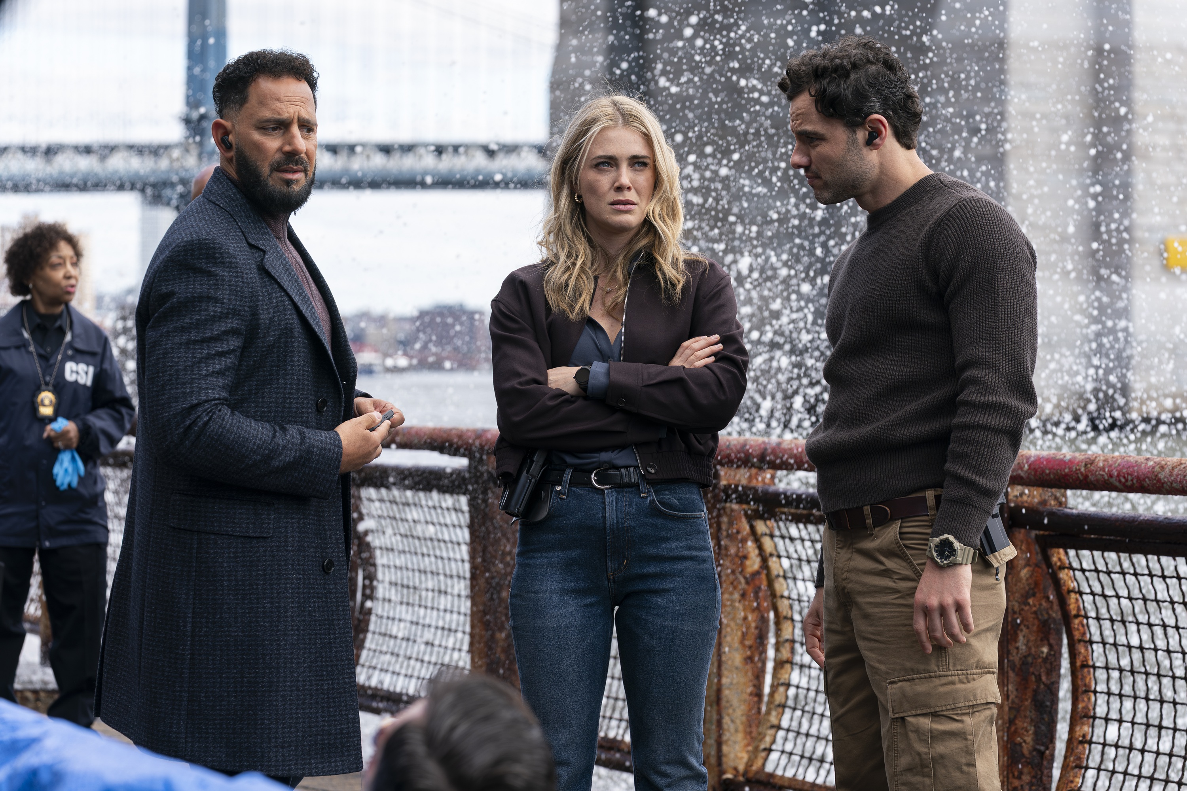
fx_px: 3726
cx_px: 594
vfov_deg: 12.1
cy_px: 396
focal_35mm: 113
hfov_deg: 18.1
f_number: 5.6
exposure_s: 1/500
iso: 320
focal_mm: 113
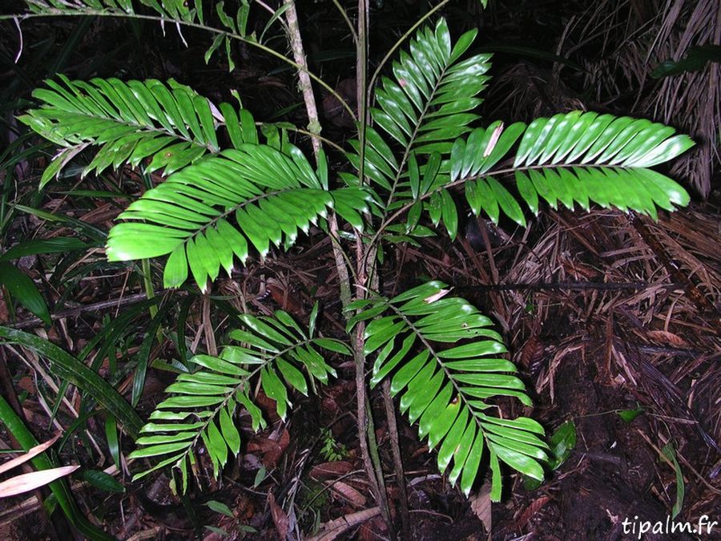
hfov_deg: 50.1
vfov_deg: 38.7
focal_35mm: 37
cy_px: 270
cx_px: 360
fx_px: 771
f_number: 2.7
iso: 231
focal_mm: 5.6
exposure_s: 1/60
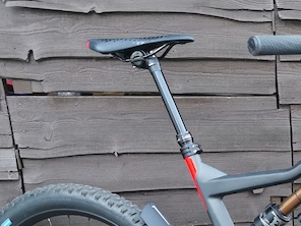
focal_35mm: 73
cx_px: 364
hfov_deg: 24.2
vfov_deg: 18.9
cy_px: 281
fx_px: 635
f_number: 1.6
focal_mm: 5.56
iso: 200
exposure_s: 1/100
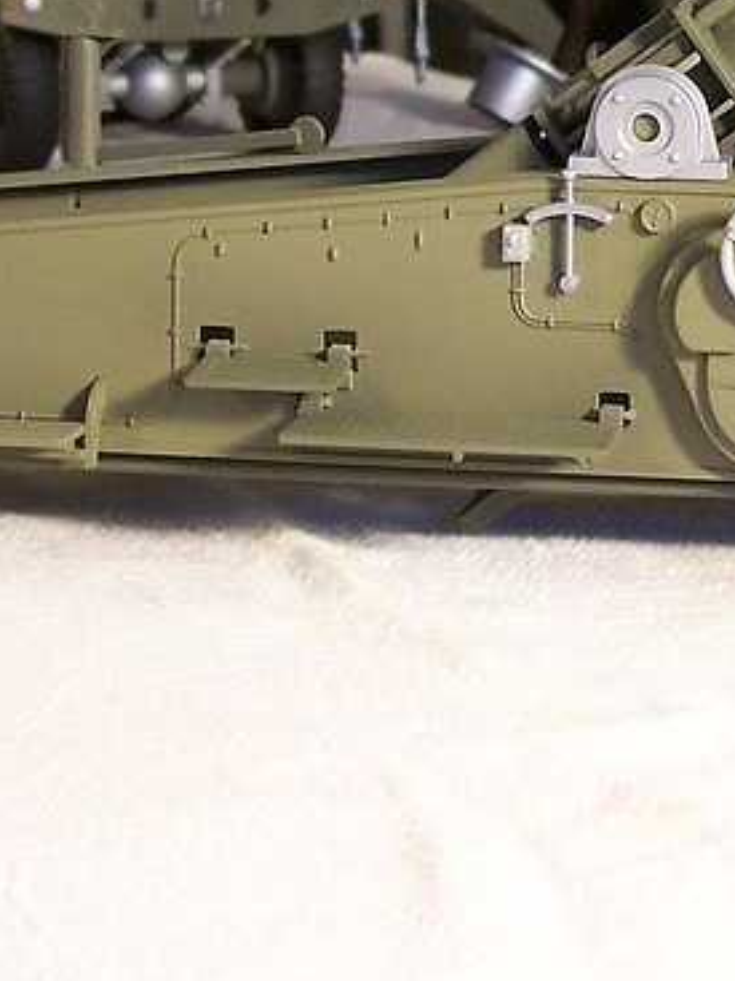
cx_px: 935
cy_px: -16
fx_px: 3654
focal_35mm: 129
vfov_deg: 15.0
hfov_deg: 11.2
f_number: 2.8
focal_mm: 7.8
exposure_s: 1/8
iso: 200
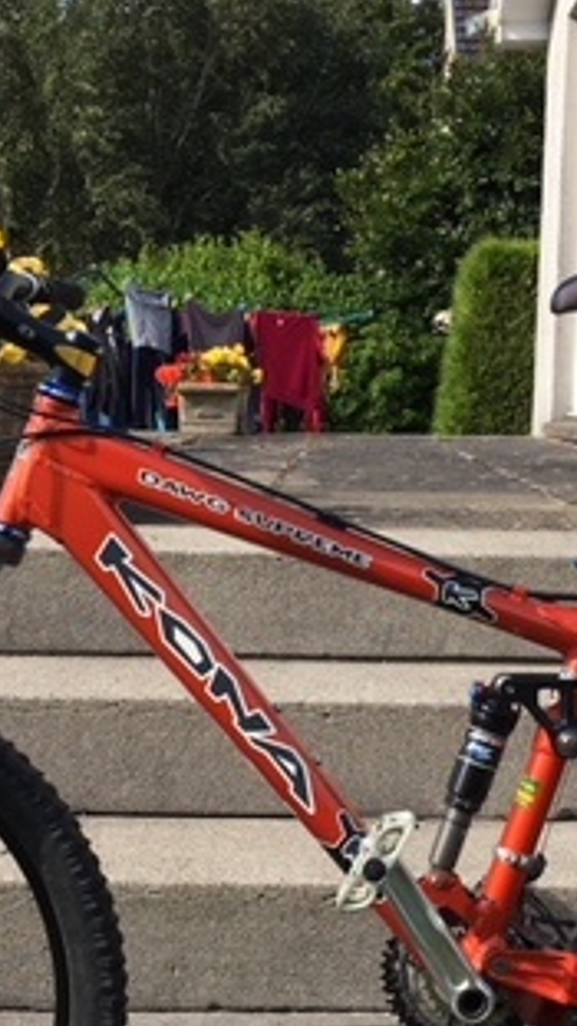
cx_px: 326
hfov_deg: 18.5
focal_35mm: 65
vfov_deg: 32.1
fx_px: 1767
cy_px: 680
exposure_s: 1/1099
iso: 25
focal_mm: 4.15
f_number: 2.2
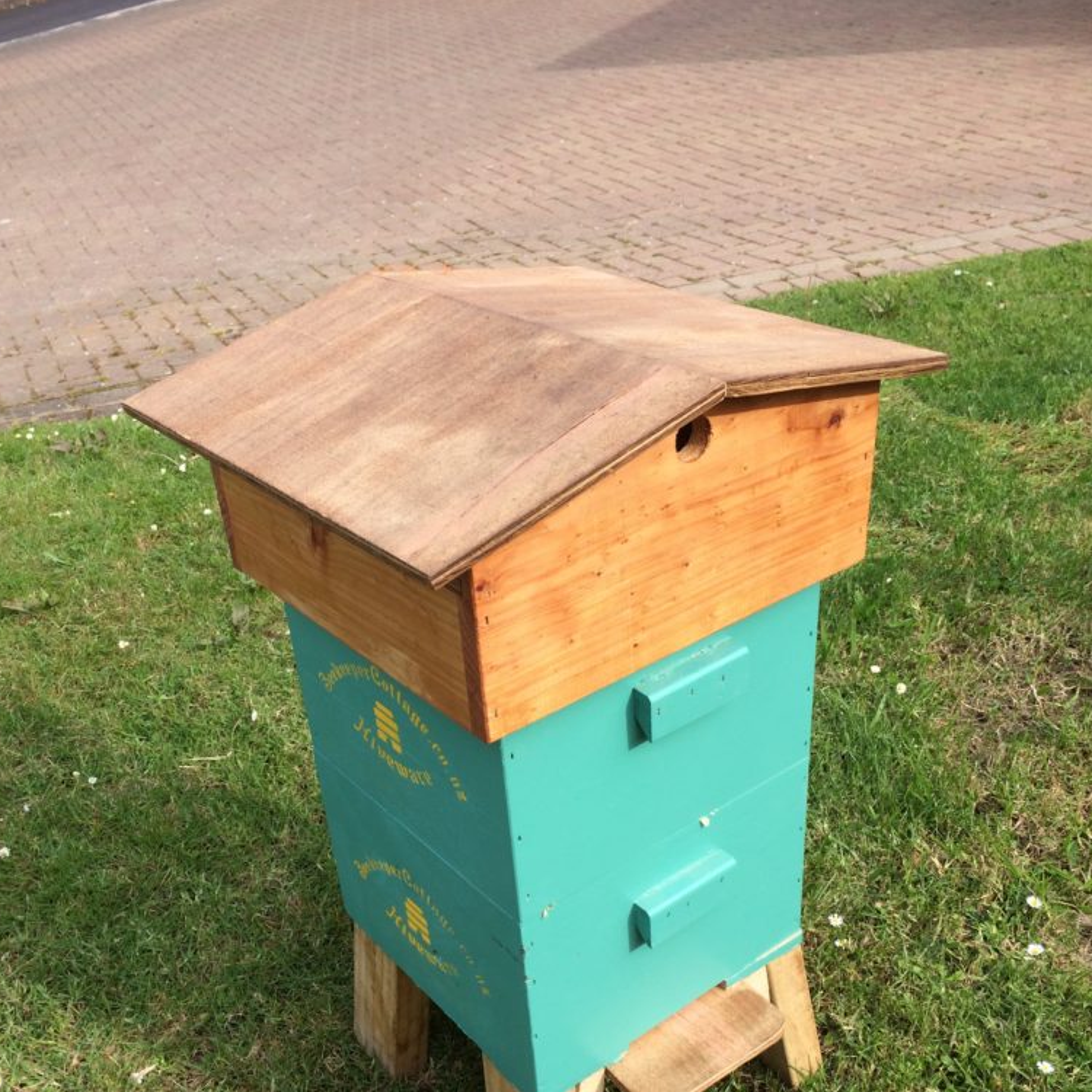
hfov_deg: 47.2
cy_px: 719
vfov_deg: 46.5
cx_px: 536
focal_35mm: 35
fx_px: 1249
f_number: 2.2
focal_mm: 4.15
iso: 32
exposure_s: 1/662
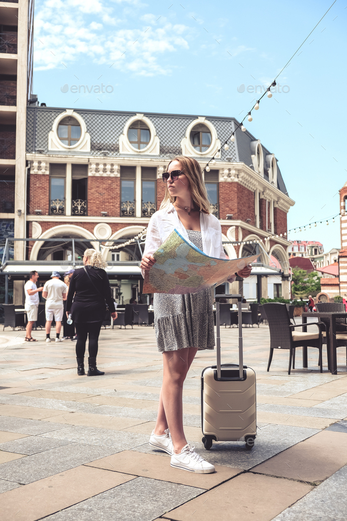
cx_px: 174
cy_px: 260
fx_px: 549
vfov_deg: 50.7
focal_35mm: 38
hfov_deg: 35.1
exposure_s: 1/2000
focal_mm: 25.4
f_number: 3.2
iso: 500
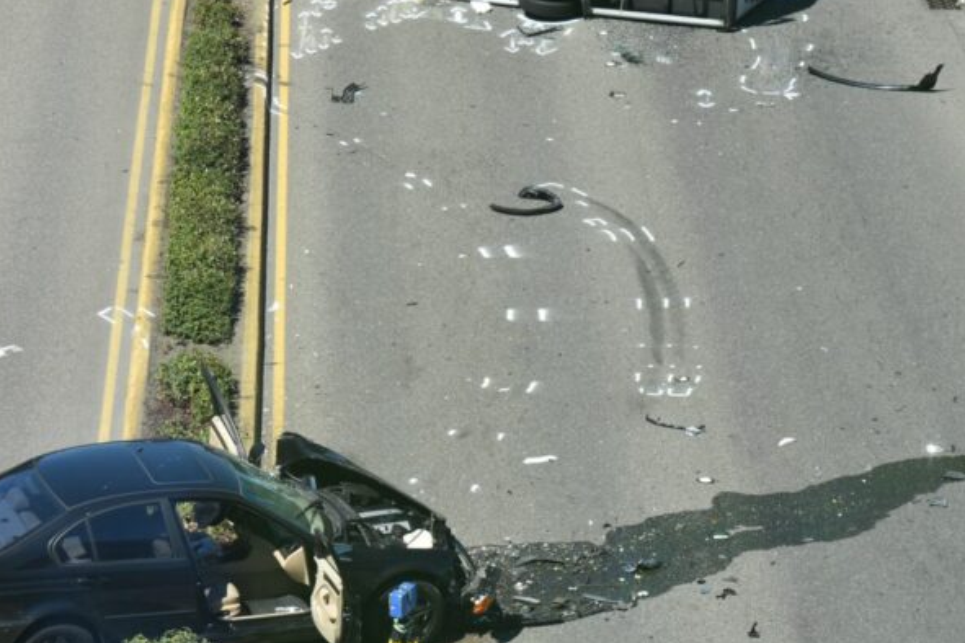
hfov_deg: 13.2
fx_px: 4181
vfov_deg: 8.8
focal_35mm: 156
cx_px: 353
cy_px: 202
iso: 450
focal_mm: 60
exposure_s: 1/1000
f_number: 8
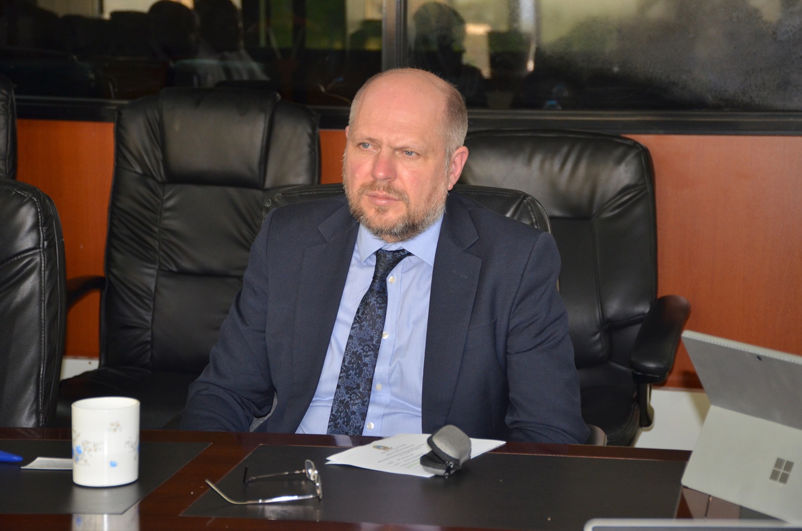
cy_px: 266
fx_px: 2067
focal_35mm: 93
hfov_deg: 22.0
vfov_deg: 14.6
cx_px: 401
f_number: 5
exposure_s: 1/60
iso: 800
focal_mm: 62
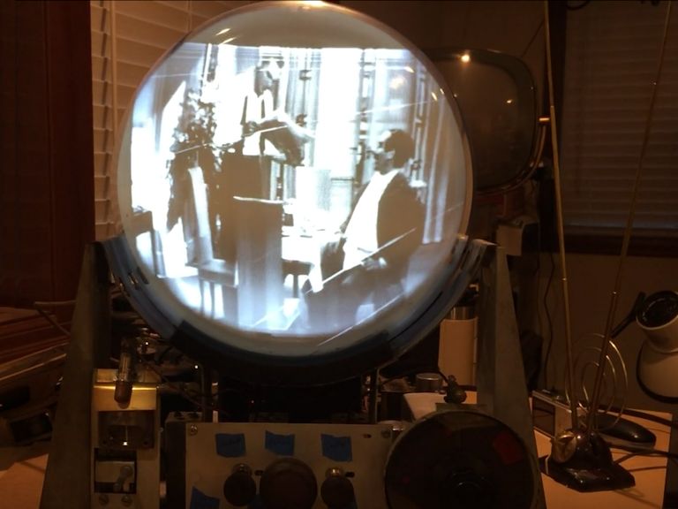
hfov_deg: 52.6
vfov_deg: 40.7
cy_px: 254
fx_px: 686
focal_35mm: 35
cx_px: 339
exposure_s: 1/60
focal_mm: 5.2
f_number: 2.8
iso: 80
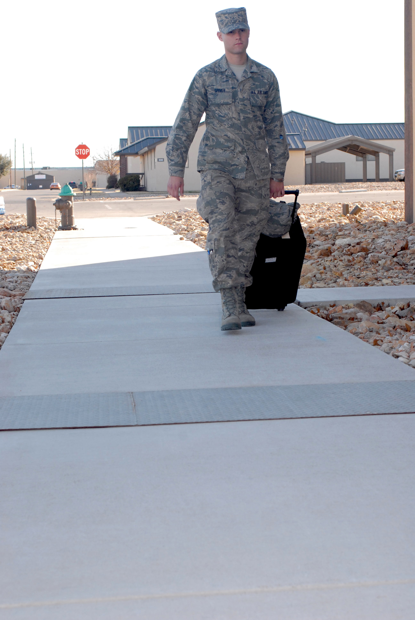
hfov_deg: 19.0
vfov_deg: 28.0
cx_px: 208
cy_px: 310
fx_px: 1241
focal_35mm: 72
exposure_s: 1/250
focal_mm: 48
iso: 400
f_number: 8
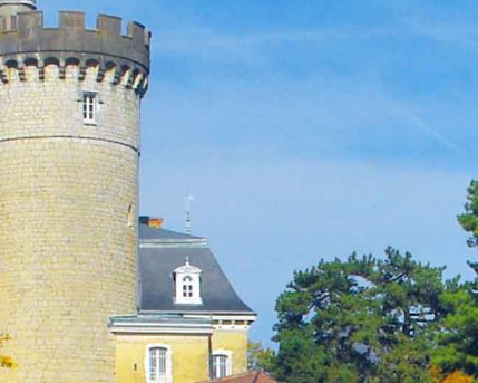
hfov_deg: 9.6
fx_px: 2857
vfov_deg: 7.5
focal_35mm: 202
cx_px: 342
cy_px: 568
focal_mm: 24.38
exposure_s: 1/350
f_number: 13
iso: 200
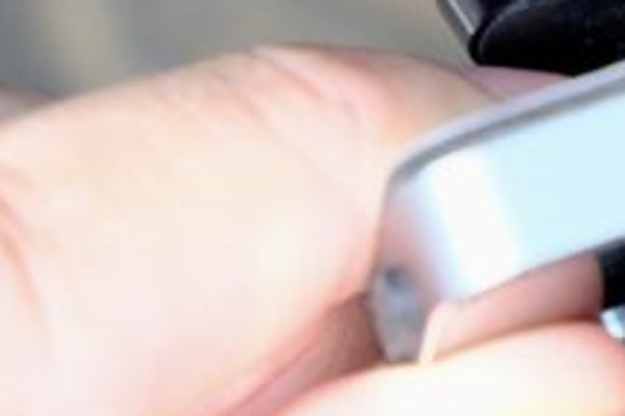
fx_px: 4025
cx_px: 738
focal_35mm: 232
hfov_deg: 8.8
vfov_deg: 5.9
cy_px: -105
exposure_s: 1/110
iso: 6400
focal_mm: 43.2
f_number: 5.6
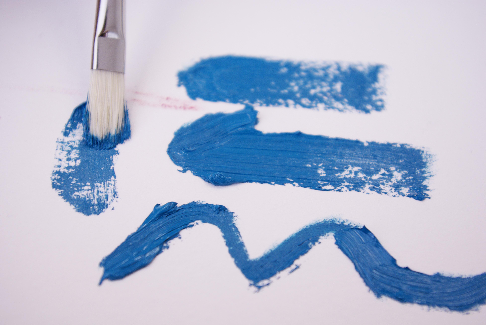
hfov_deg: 37.8
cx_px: 243
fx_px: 710
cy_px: 162
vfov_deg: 25.8
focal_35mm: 52
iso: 200
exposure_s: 1/90
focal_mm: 35
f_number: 5.6
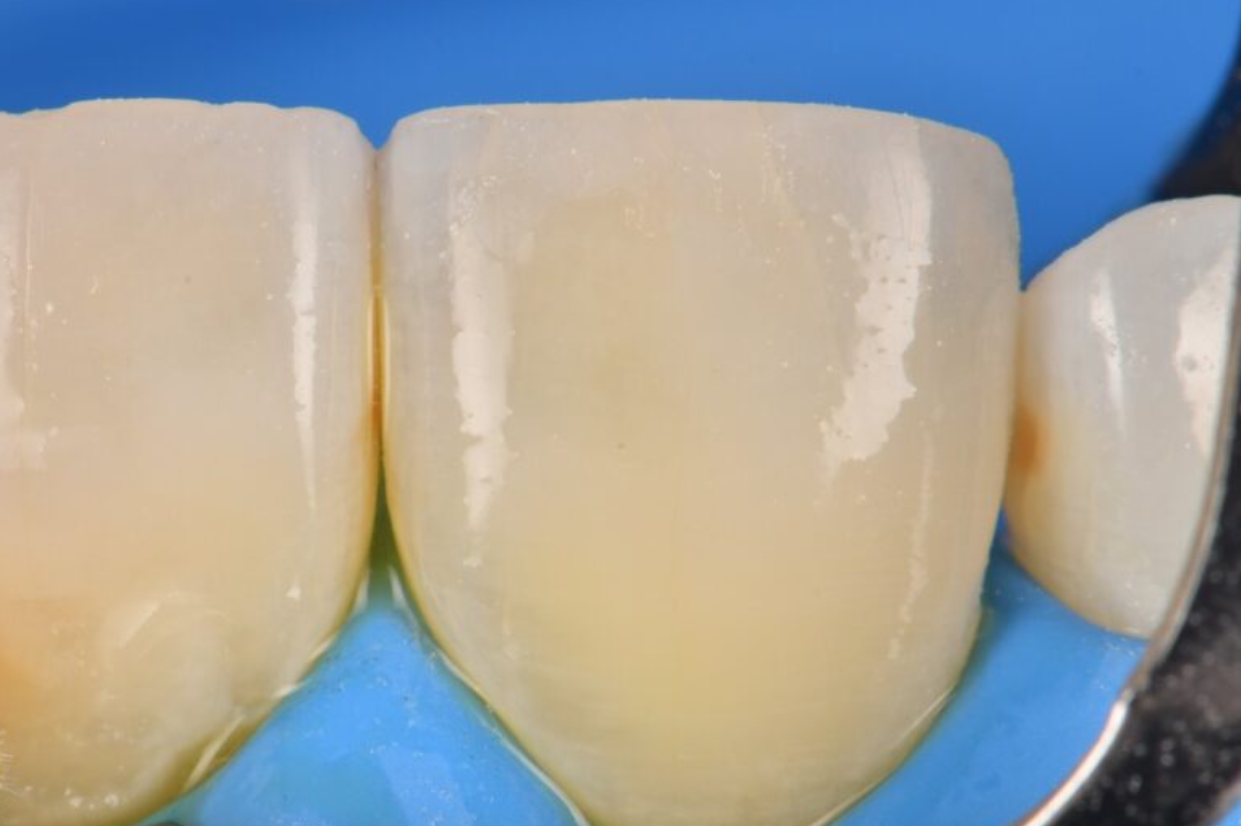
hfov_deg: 9.8
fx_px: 7236
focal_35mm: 210
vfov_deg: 6.5
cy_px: 528
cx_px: 437
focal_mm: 105
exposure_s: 1/160
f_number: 32
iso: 200
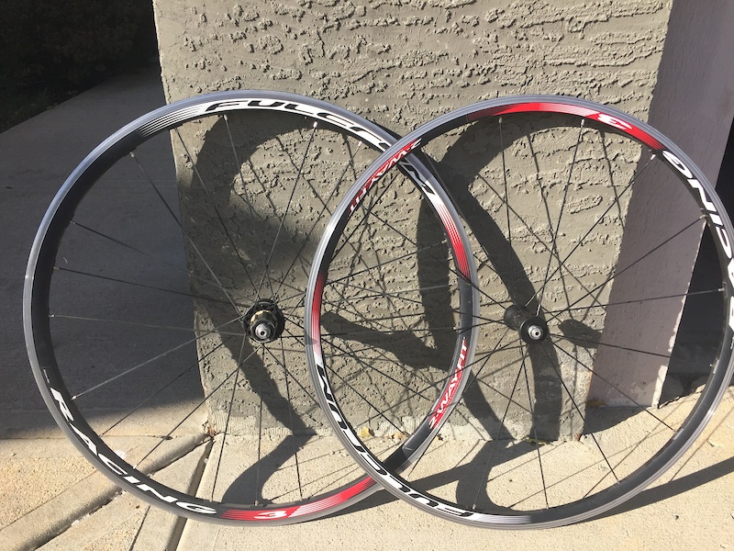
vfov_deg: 48.2
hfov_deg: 61.7
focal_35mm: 29
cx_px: 367
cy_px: 276
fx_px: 615
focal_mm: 4.15
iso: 32
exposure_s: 1/1412
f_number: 2.2
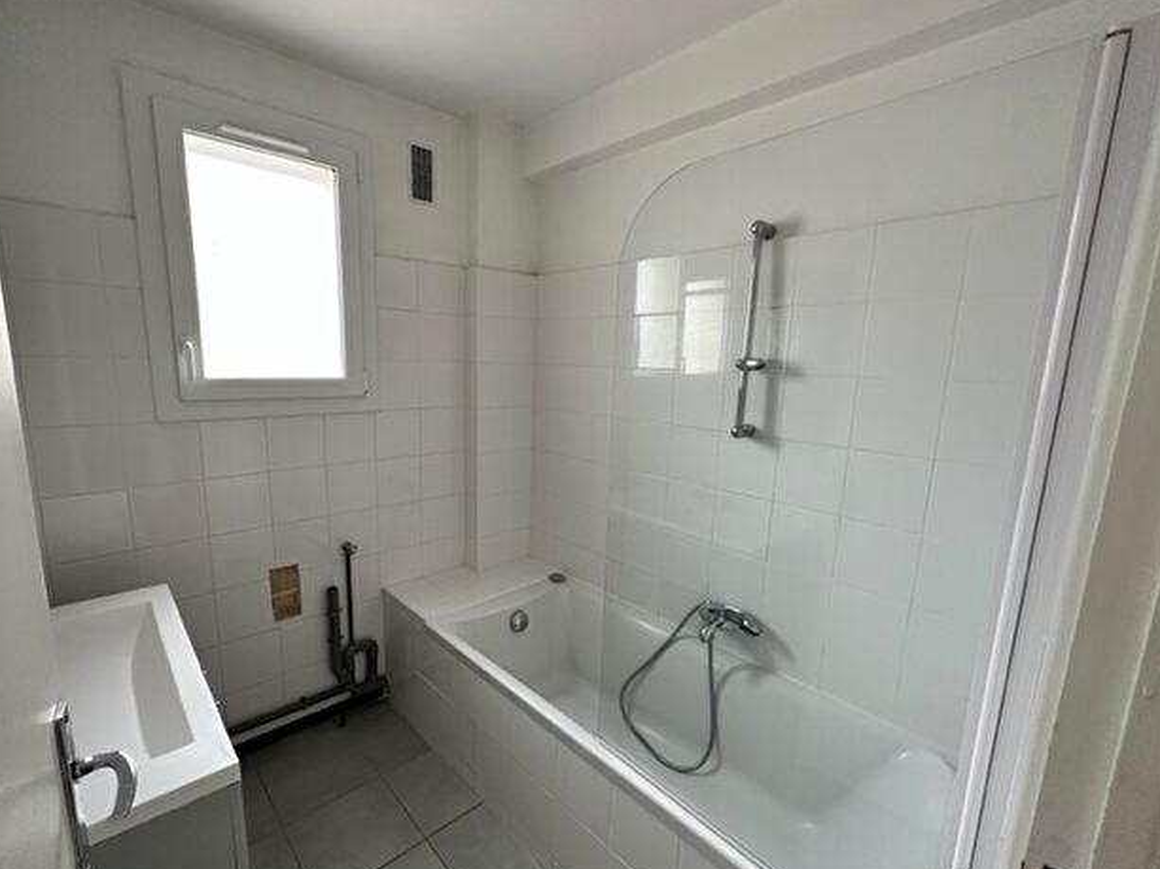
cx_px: 541
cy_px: 453
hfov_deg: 94.4
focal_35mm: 16
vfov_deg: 78.0
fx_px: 536
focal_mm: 2.22
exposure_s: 1/99
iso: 160
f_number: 2.2
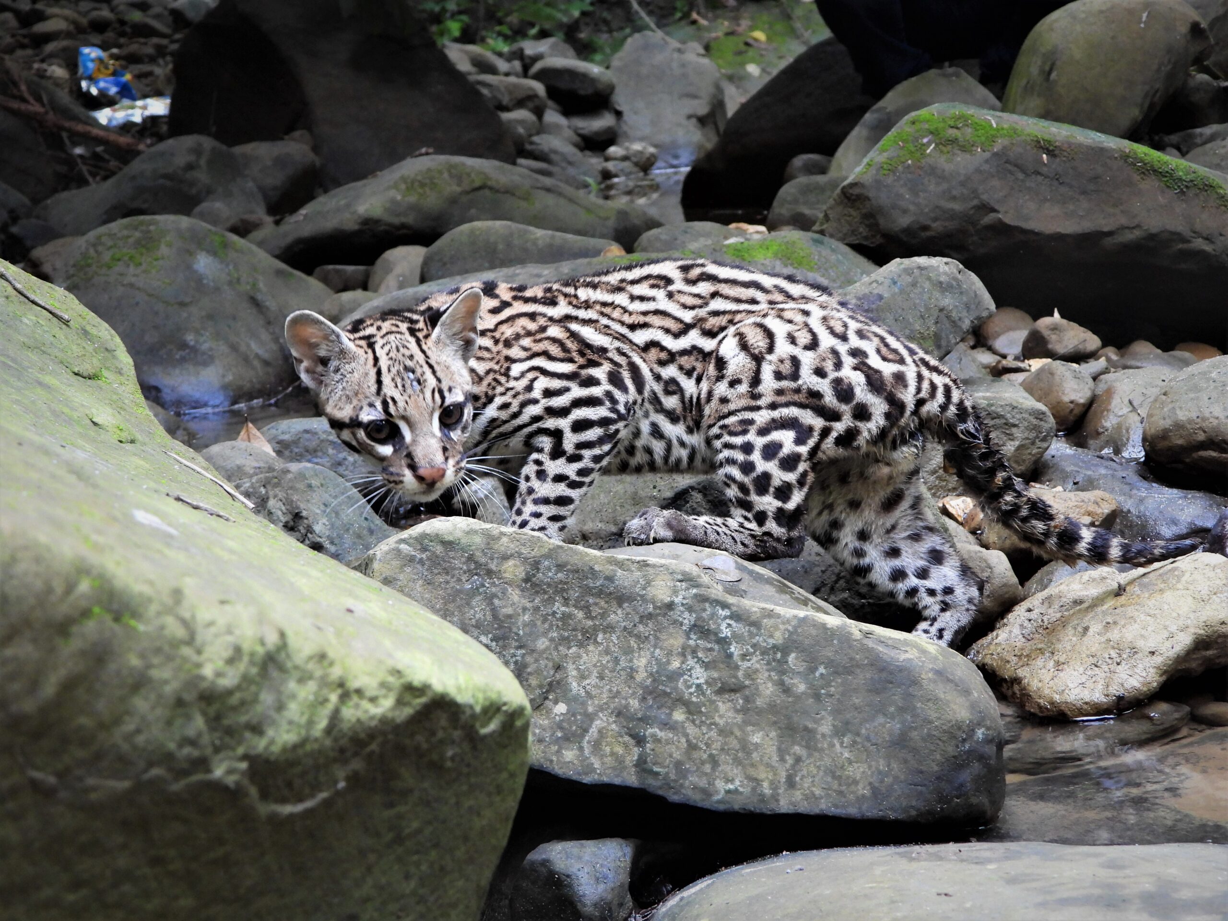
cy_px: 460
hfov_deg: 27.8
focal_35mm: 70
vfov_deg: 21.0
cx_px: 614
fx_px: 2483
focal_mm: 12.6
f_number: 3.5
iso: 640
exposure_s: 1/60
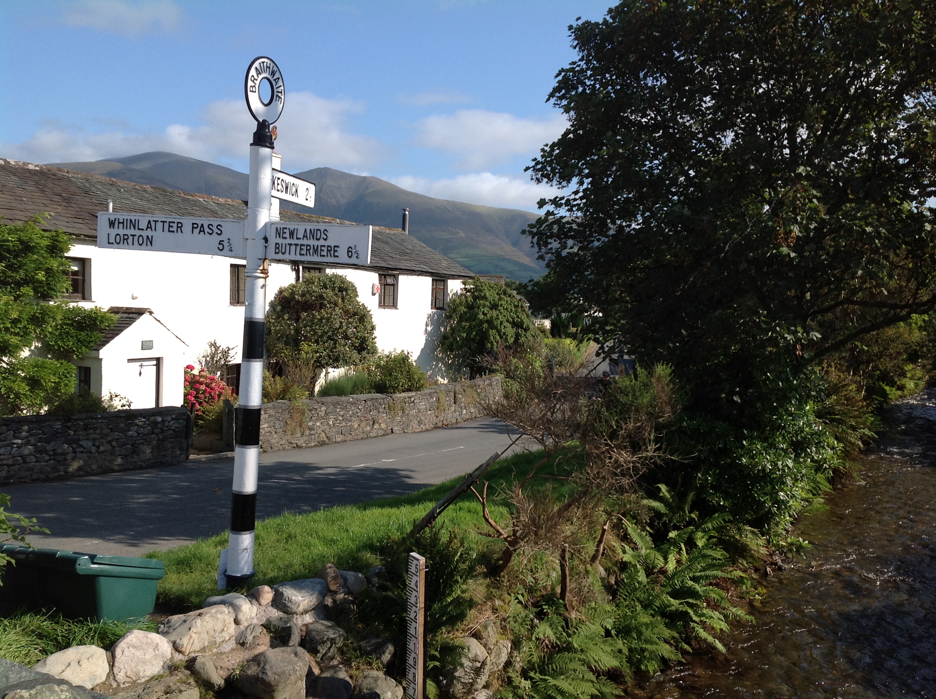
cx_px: 468
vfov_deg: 40.6
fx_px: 945
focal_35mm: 35
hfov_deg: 52.7
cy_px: 350
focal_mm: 4.28
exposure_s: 1/1513
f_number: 2.4
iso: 80
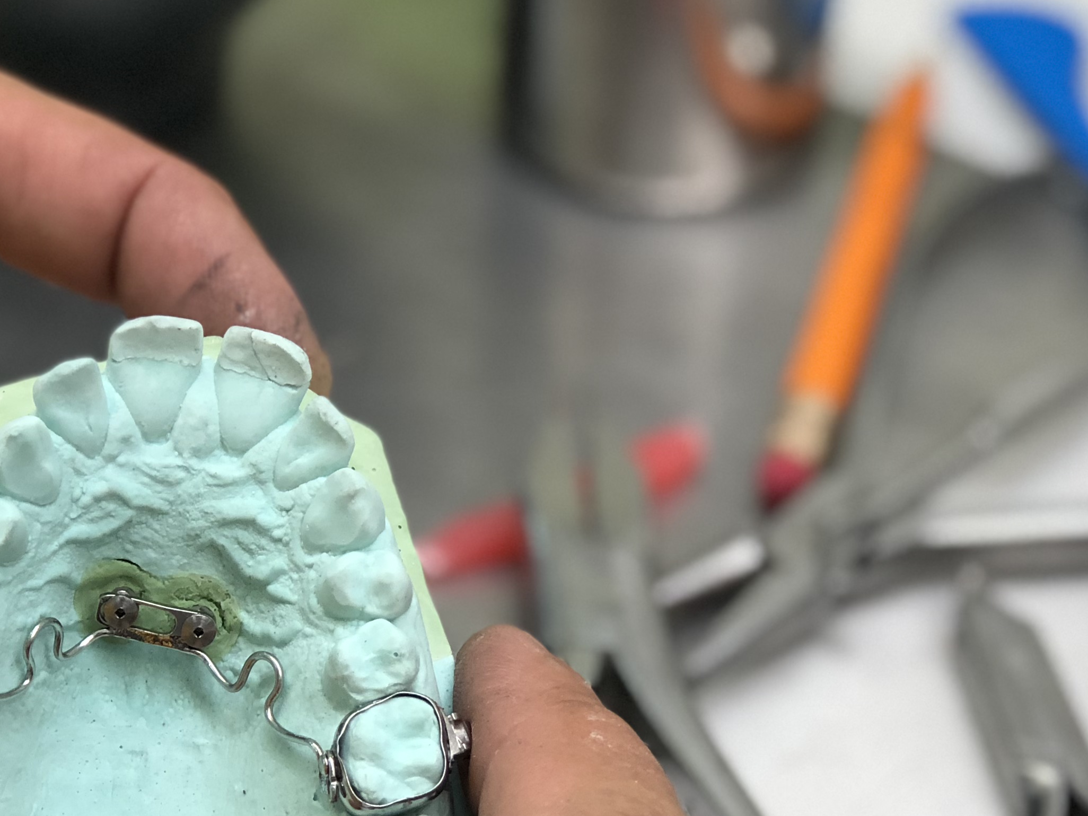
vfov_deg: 13.1
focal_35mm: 112
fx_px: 3520
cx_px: 433
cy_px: 683
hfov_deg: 17.6
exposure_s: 1/100
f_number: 2.8
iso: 125
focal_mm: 6.6
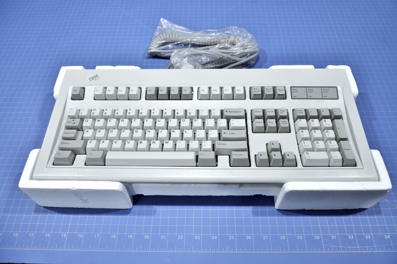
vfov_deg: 47.9
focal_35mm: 27
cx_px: 198
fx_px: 298
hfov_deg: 67.4
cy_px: 132
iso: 400
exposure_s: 1/40
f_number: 3.5
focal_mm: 18
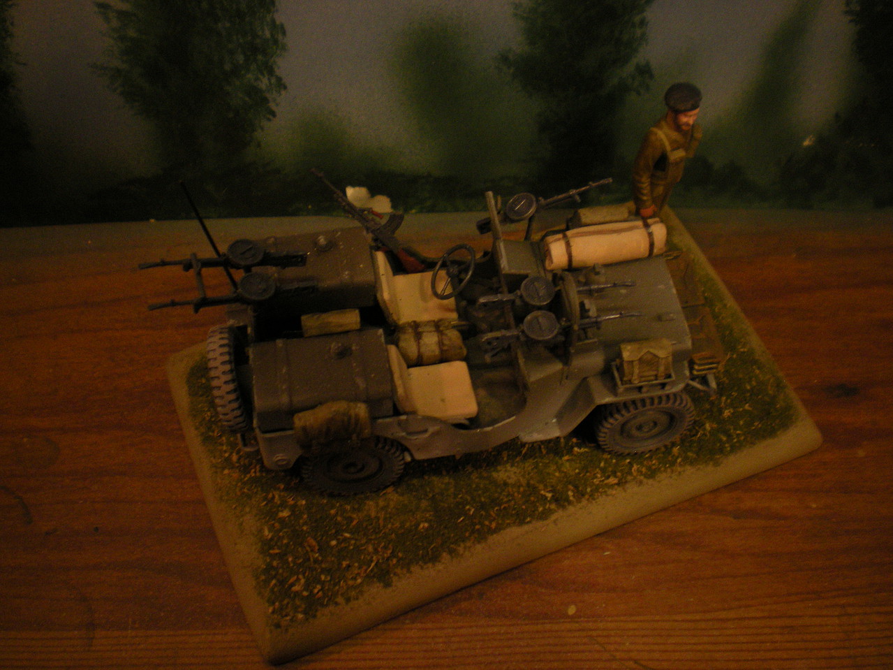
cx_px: 446
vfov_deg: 37.7
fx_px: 980
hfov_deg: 49.0
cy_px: 335
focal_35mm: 38
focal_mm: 6.3
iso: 189
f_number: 3.1
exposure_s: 1/61.1
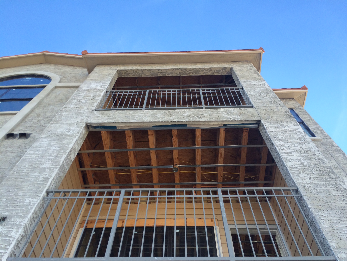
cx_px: 174
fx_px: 291
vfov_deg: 48.2
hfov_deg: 61.7
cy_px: 130
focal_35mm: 29
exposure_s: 1/471
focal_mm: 4.15
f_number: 2.2
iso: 32
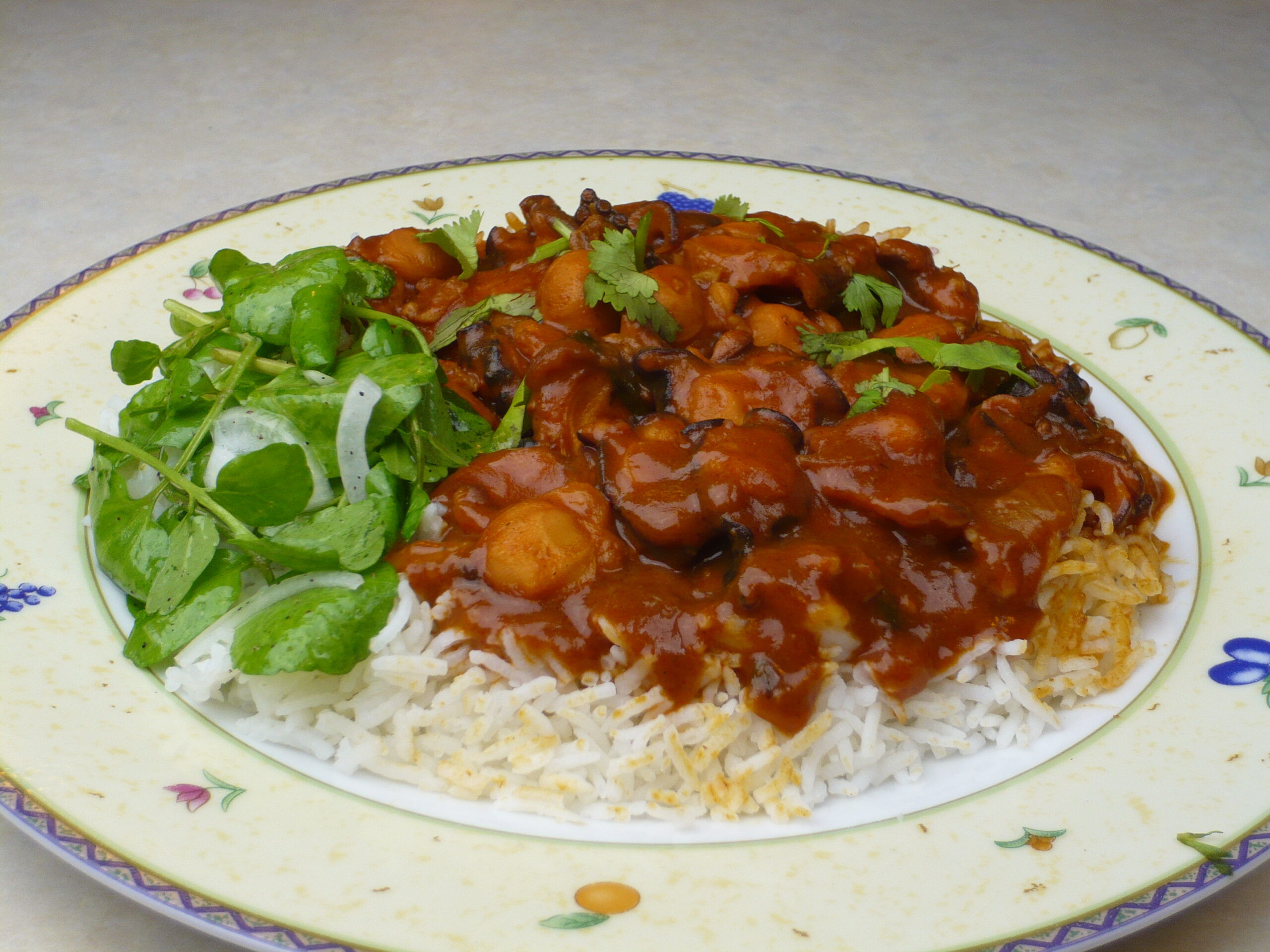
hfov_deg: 37.5
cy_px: 476
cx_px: 635
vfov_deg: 28.6
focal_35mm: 51
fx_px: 1871
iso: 100
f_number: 3.8
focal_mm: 8.4
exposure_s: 1/40
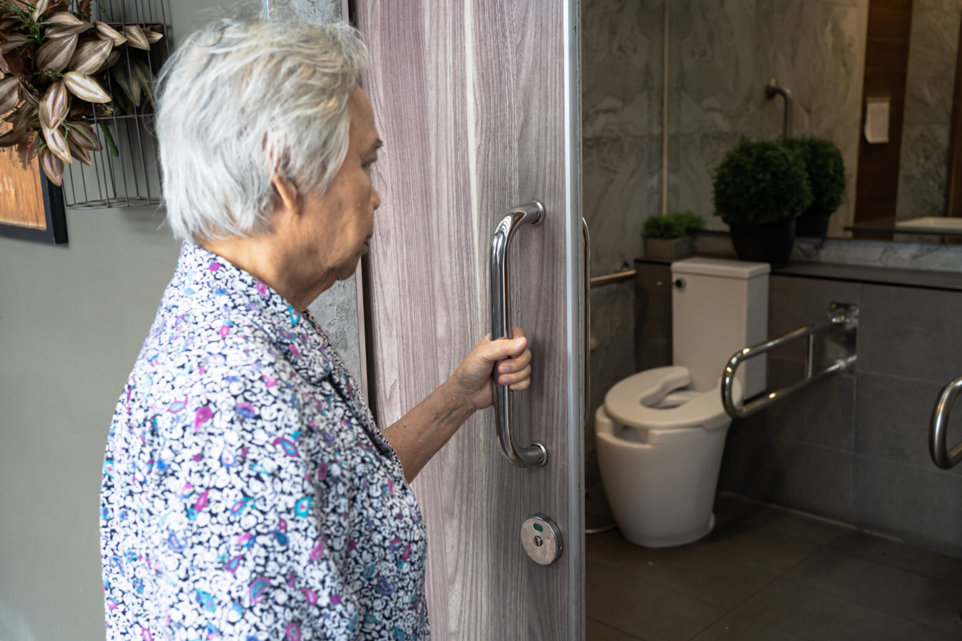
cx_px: 481
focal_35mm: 35
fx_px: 935
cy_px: 320
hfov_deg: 54.4
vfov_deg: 37.9
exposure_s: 1/60
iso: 1250
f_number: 5
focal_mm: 35
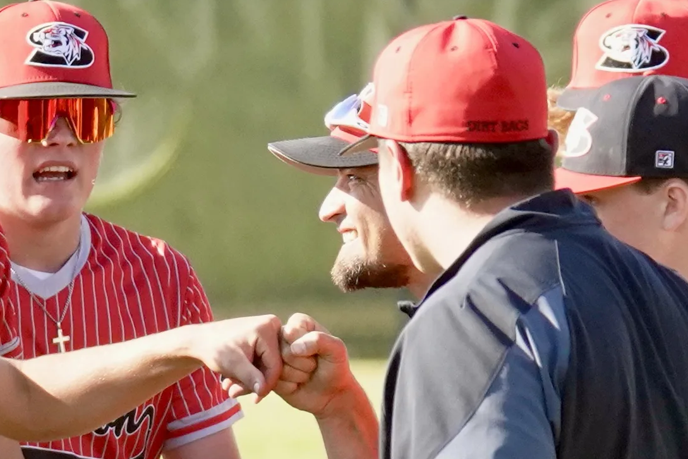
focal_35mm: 1117
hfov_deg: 1.8
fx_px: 21345
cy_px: 554
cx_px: 37
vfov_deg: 1.2
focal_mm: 206
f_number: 5.6
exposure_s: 1/2500
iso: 3200
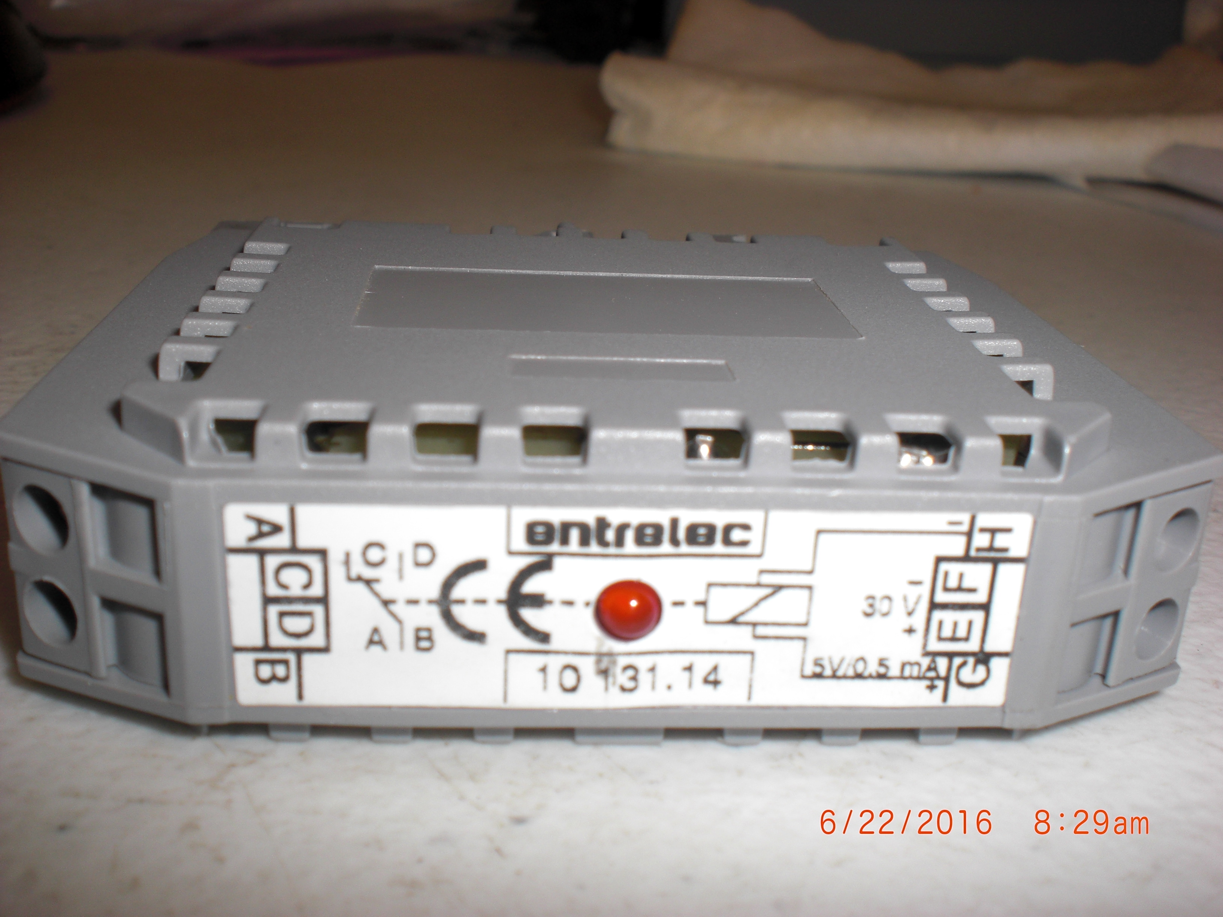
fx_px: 1343
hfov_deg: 49.0
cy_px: 458
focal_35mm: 38
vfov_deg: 37.7
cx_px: 612
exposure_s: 1/60
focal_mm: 6.3
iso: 64
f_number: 5.6
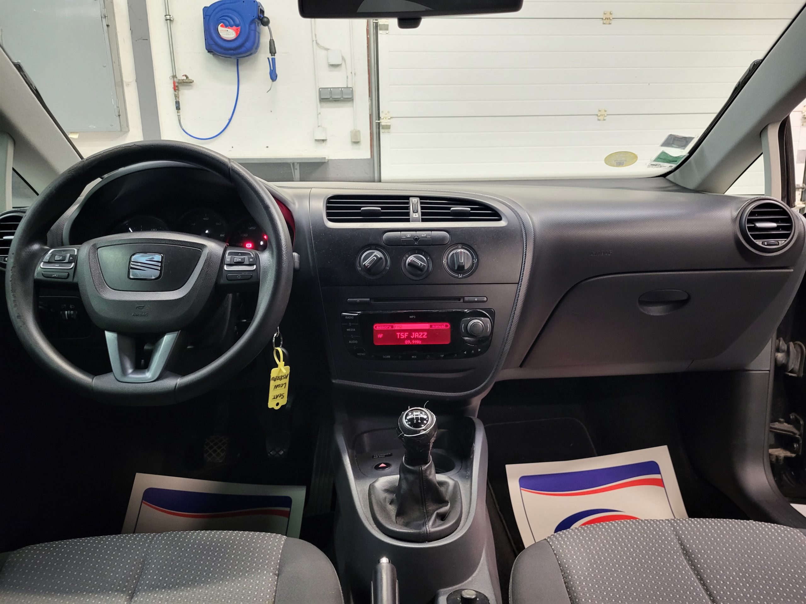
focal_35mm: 26
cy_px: 302
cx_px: 403
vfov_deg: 53.1
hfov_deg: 67.3
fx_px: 605
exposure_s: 1/33
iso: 500
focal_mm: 5.4
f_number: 1.8
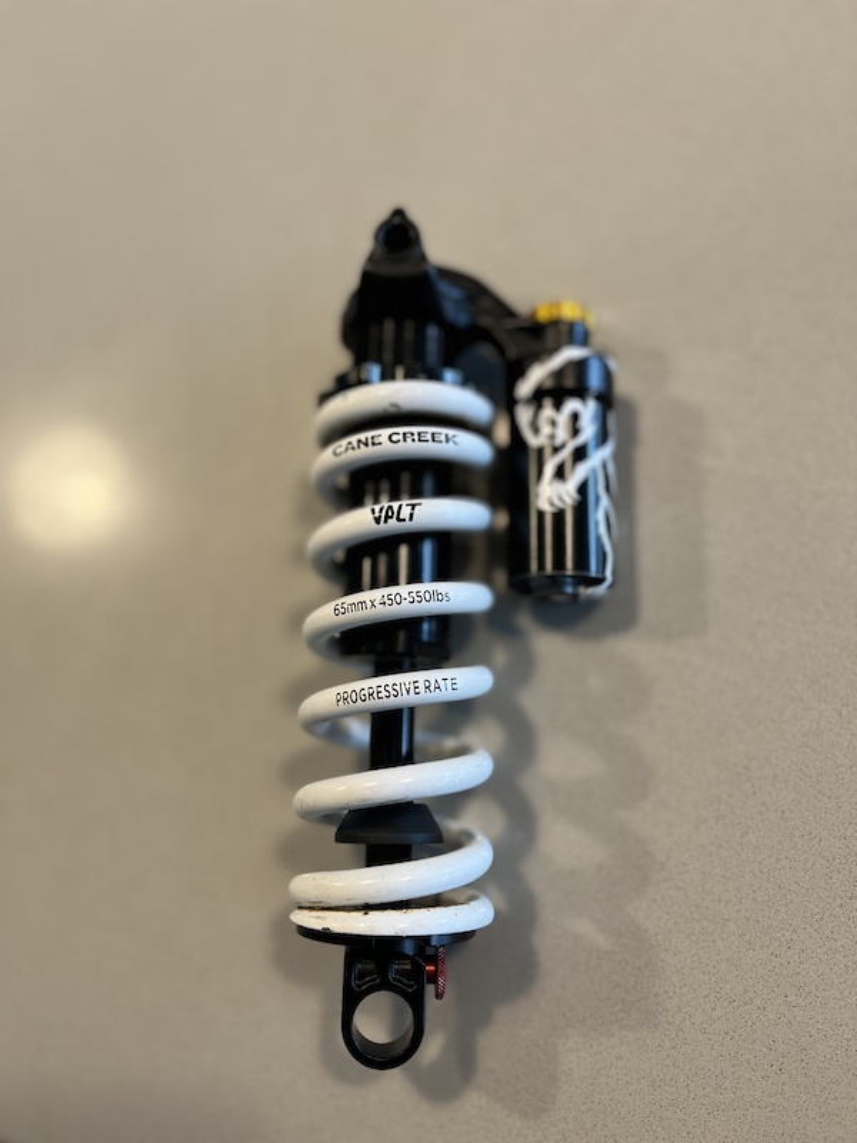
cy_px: 572
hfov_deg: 53.1
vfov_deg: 67.3
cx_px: 428
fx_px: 858
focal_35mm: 26
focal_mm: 5.1
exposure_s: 1/120
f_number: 1.6
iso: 125
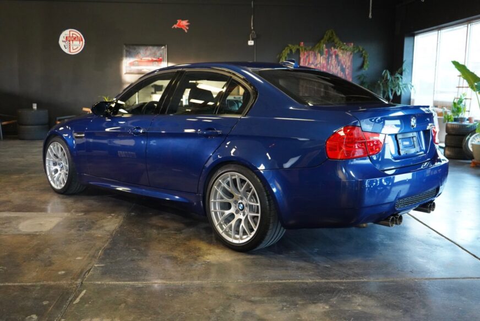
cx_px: 240
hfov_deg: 51.8
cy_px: 160
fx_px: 494
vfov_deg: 36.0
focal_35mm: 37
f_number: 4
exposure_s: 1/160
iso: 12800
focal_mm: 37
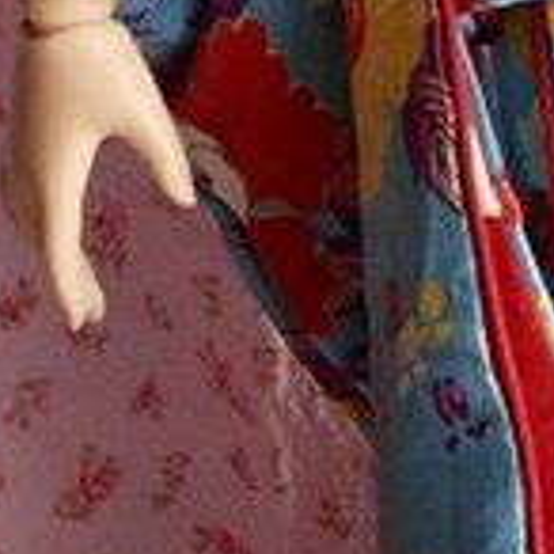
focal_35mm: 134
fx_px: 2426
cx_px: 622
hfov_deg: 12.8
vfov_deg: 12.8
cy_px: -57
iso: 320
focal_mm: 4.6
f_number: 3.2
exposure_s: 1/30
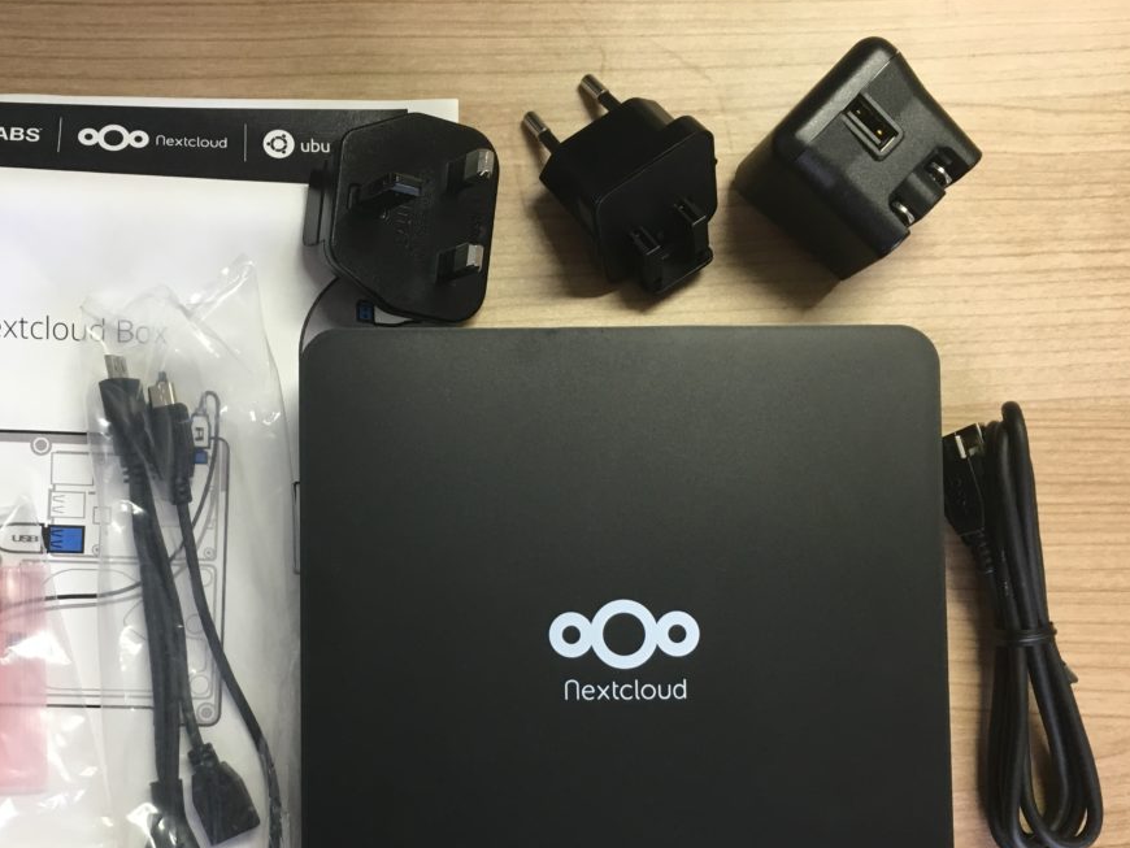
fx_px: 1306
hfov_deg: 46.5
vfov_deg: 35.6
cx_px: 446
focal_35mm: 40
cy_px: 570
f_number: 2.2
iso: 50
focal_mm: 4.15
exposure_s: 1/33
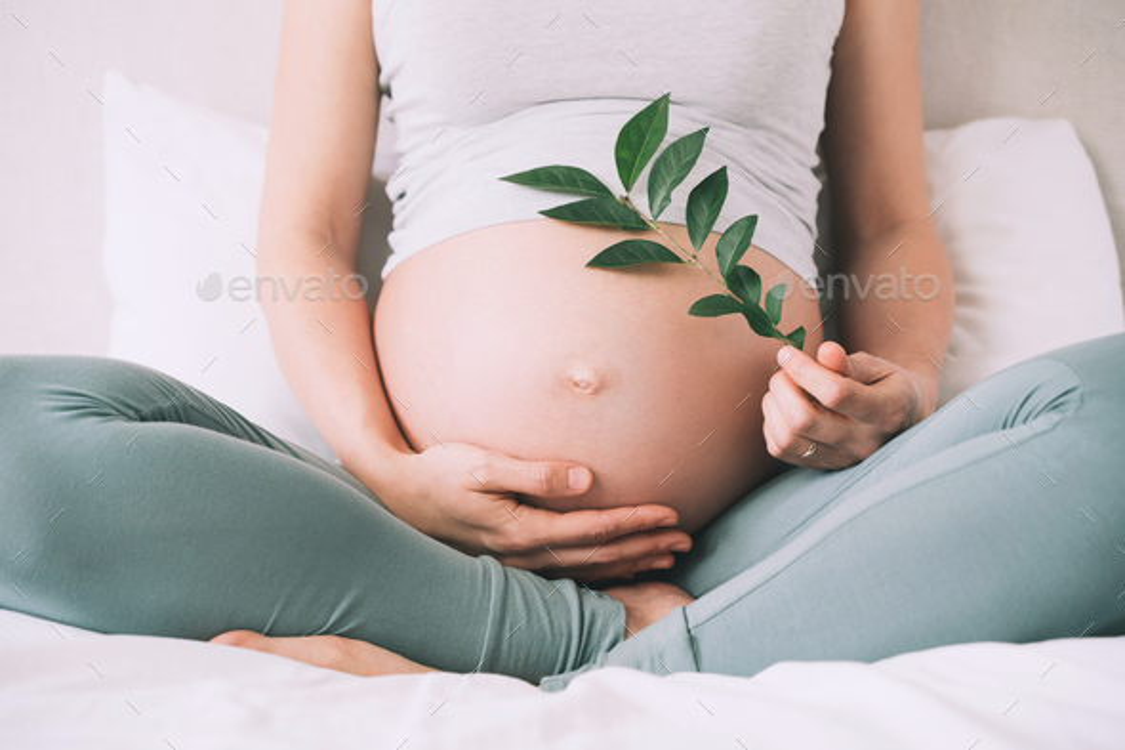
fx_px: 2156
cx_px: 562
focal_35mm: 69
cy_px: 375
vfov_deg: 19.7
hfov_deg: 29.3
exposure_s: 1/60
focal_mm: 69
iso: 250
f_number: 4.5
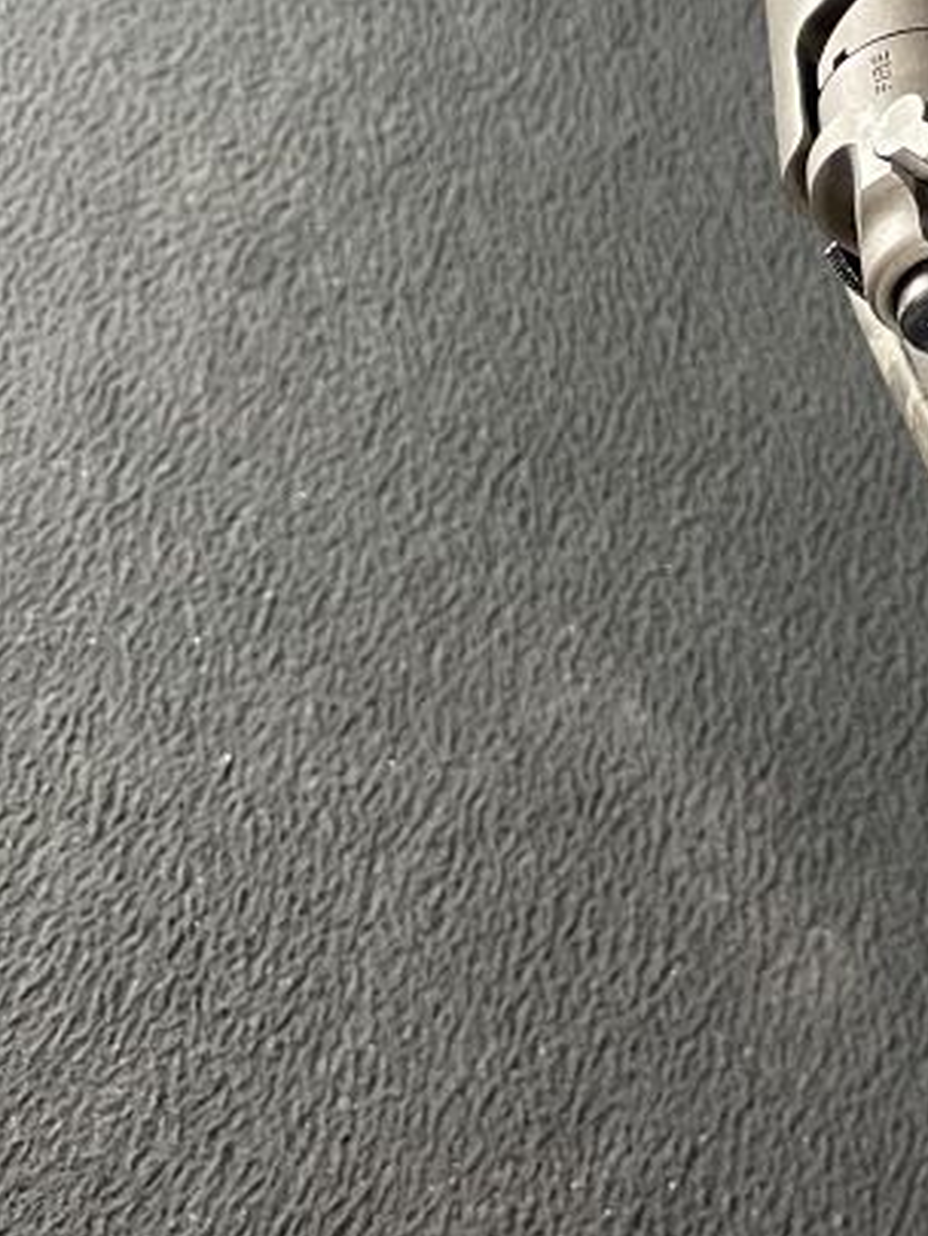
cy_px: 43
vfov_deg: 25.2
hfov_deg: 18.0
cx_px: 1337
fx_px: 2644
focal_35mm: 74
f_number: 1.6
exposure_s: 1/60
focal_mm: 5.1
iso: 400
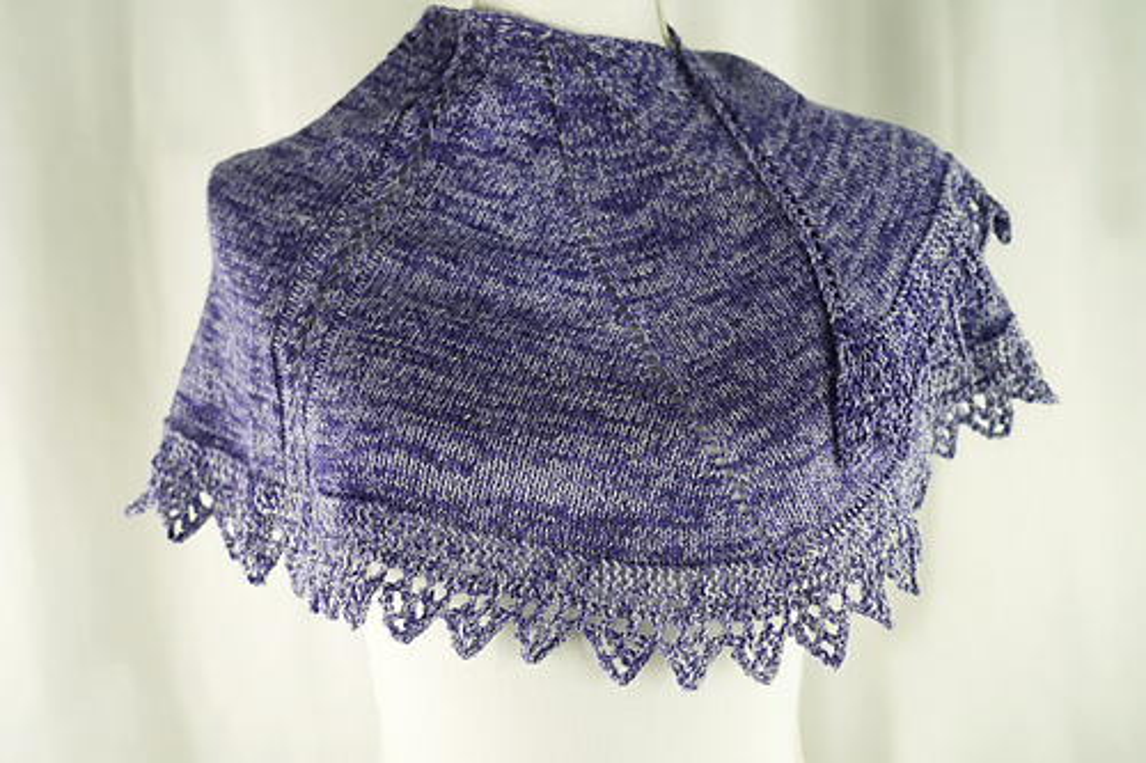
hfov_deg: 47.4
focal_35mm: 41
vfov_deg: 32.6
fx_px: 1305
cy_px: 382
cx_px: 573
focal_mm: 41
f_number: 5
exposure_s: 1/60
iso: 100
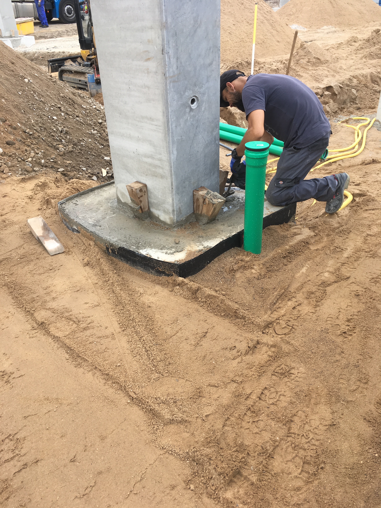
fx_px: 426
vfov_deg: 61.7
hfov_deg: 48.2
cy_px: 254
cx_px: 190
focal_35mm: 29
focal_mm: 4.15
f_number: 2.2
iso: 25
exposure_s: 1/158
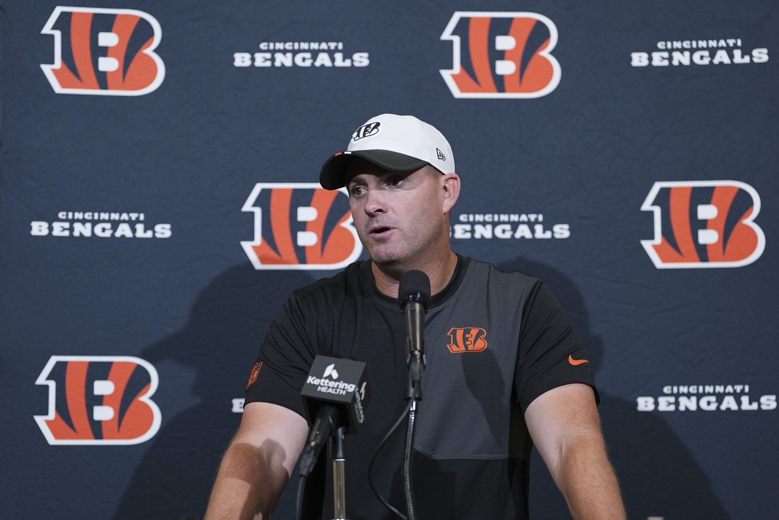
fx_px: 2878
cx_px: 390
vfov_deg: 10.3
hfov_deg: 15.4
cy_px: 260
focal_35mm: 133
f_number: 2.8
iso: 500
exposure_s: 1/400
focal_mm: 133
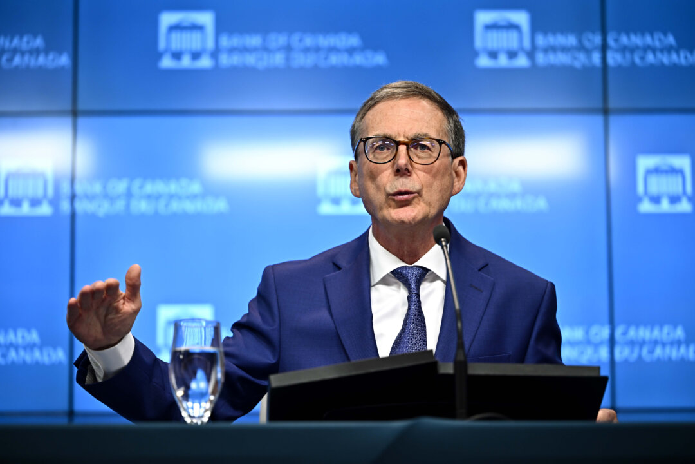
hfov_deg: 15.2
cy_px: 232
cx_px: 348
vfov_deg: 10.2
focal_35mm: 135
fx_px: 2606
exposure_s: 1/160
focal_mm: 135
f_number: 2.8
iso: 500
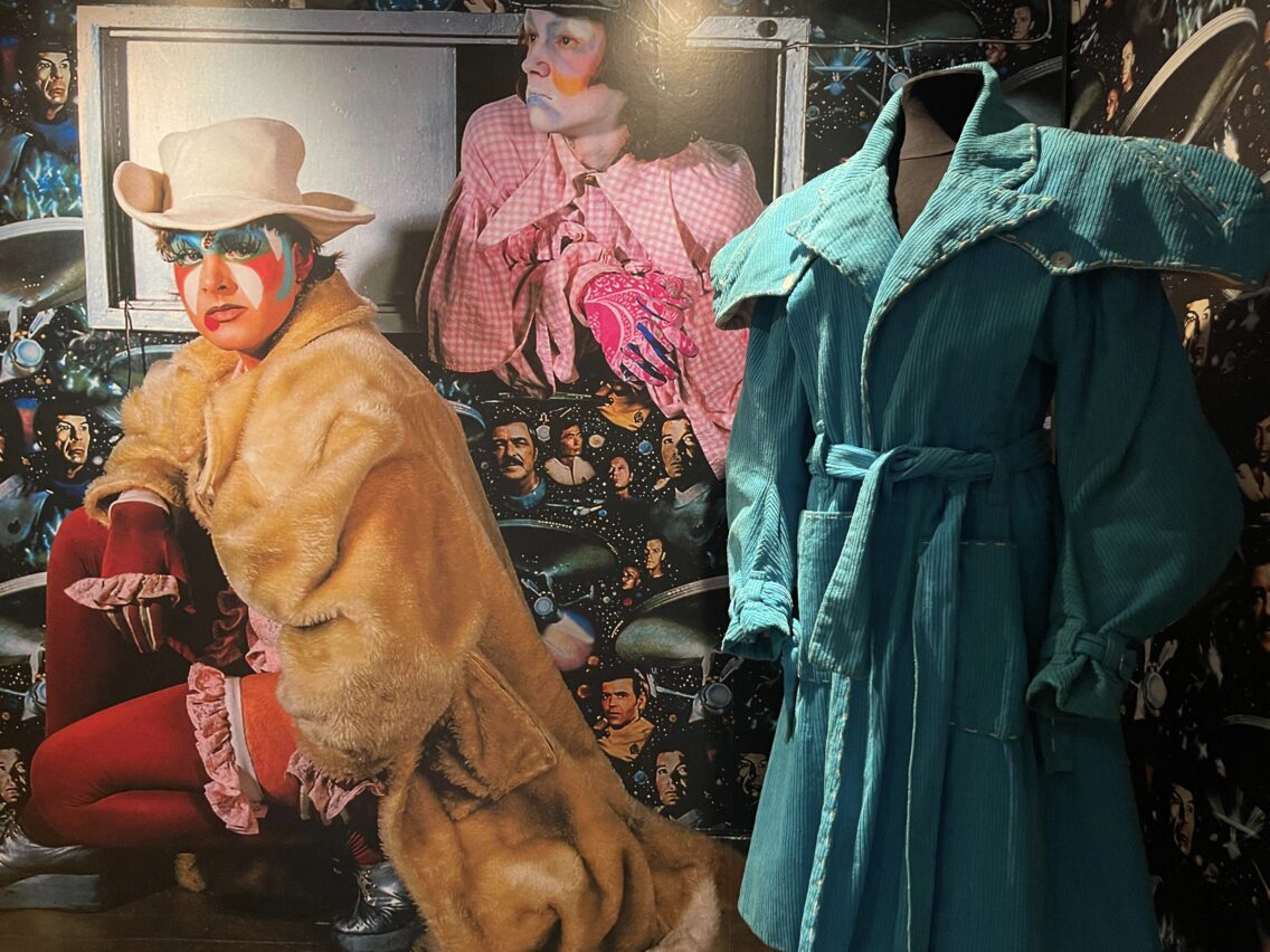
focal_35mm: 26
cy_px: 476
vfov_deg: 53.1
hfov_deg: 67.3
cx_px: 635
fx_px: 954
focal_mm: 5.1
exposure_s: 1/50
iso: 400
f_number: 1.6
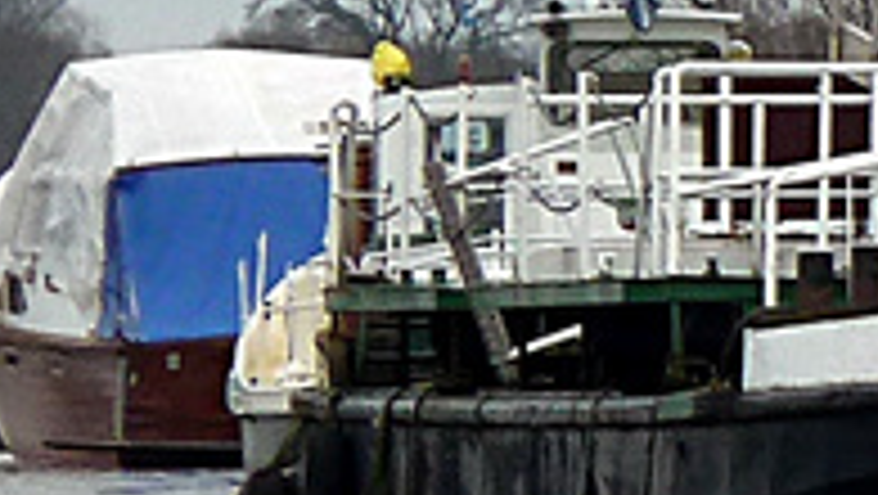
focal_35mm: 1100
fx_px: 25627
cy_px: -288
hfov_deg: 1.9
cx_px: 3026
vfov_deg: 1.1
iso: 80
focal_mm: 22.5
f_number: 4.5
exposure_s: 1/60
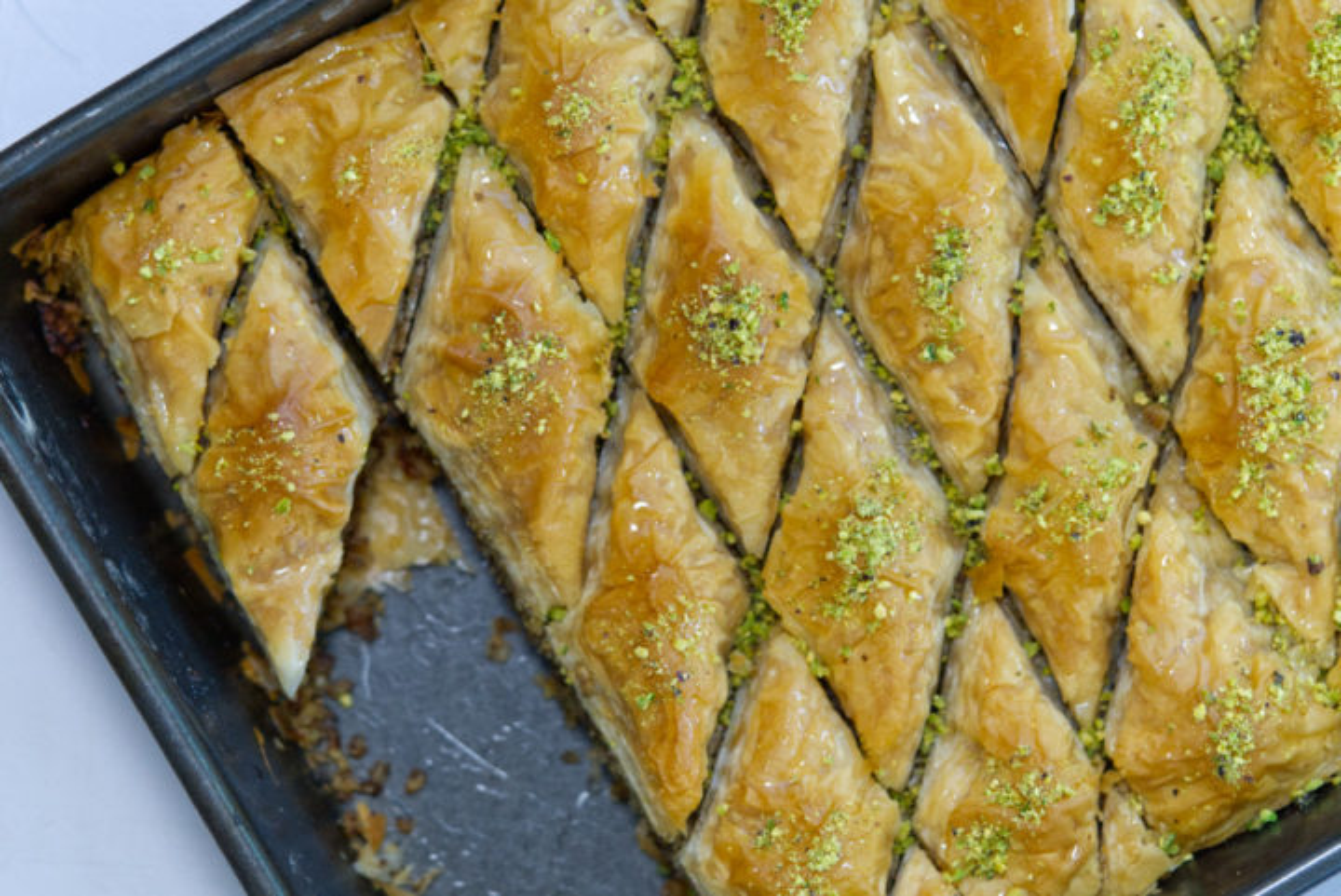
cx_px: 670
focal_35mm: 135
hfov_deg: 15.2
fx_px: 5032
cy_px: 448
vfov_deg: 10.2
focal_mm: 90
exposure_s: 1/250
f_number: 2.8
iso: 640
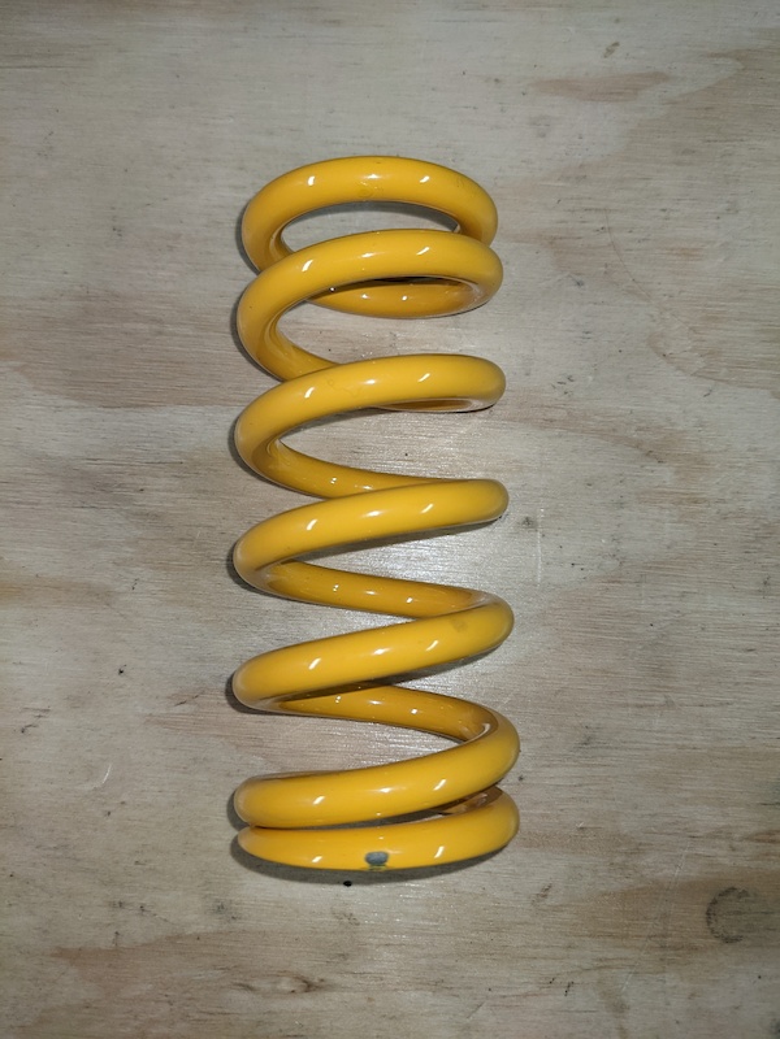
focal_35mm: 27
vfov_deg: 65.3
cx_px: 390
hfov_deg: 51.4
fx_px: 811
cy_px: 520
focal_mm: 4.38
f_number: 1.73
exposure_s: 1/120
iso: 118
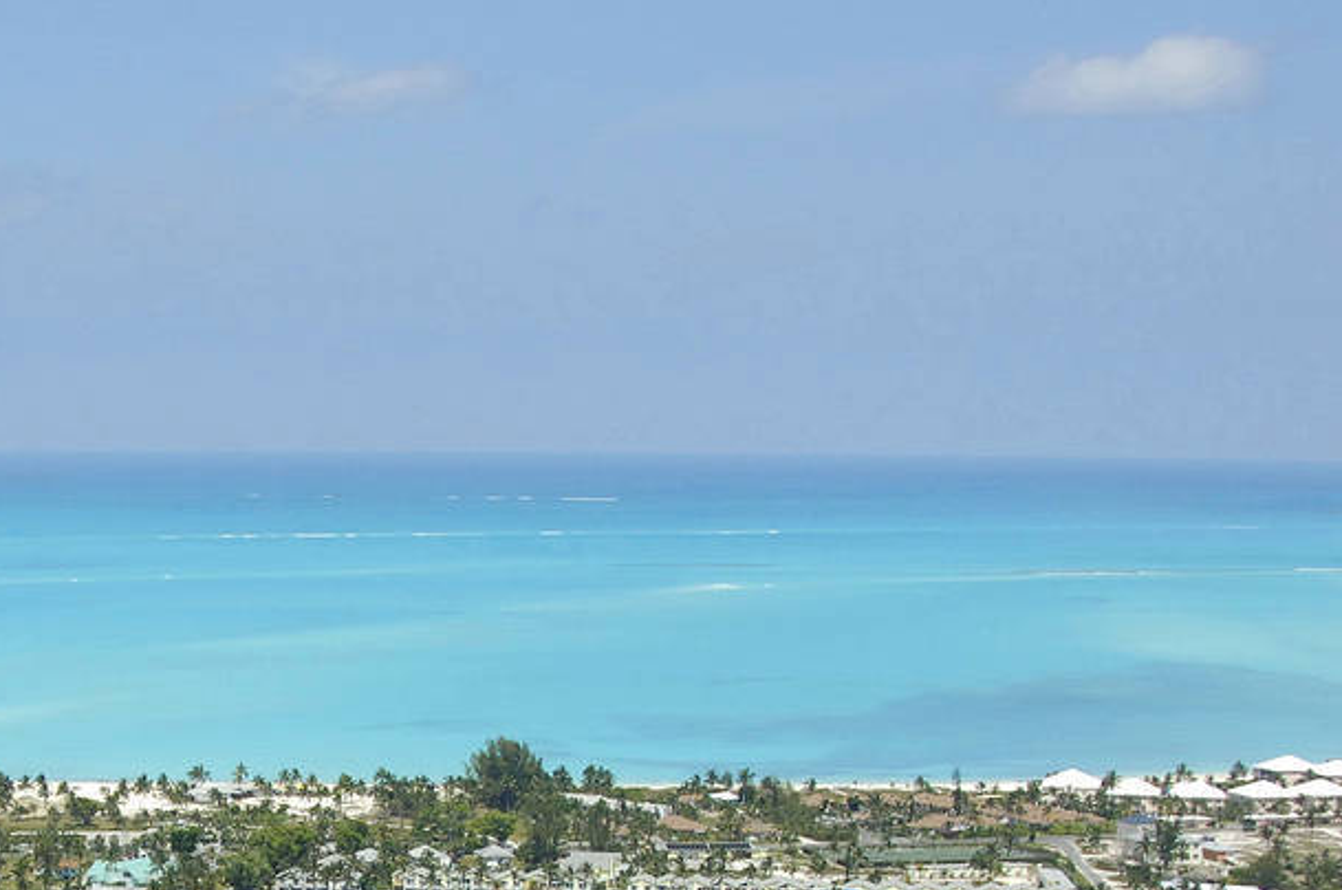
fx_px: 3312
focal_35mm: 89
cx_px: 220
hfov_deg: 22.5
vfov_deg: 14.9
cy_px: 1013
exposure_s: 1/1000
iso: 400
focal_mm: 24
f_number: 9
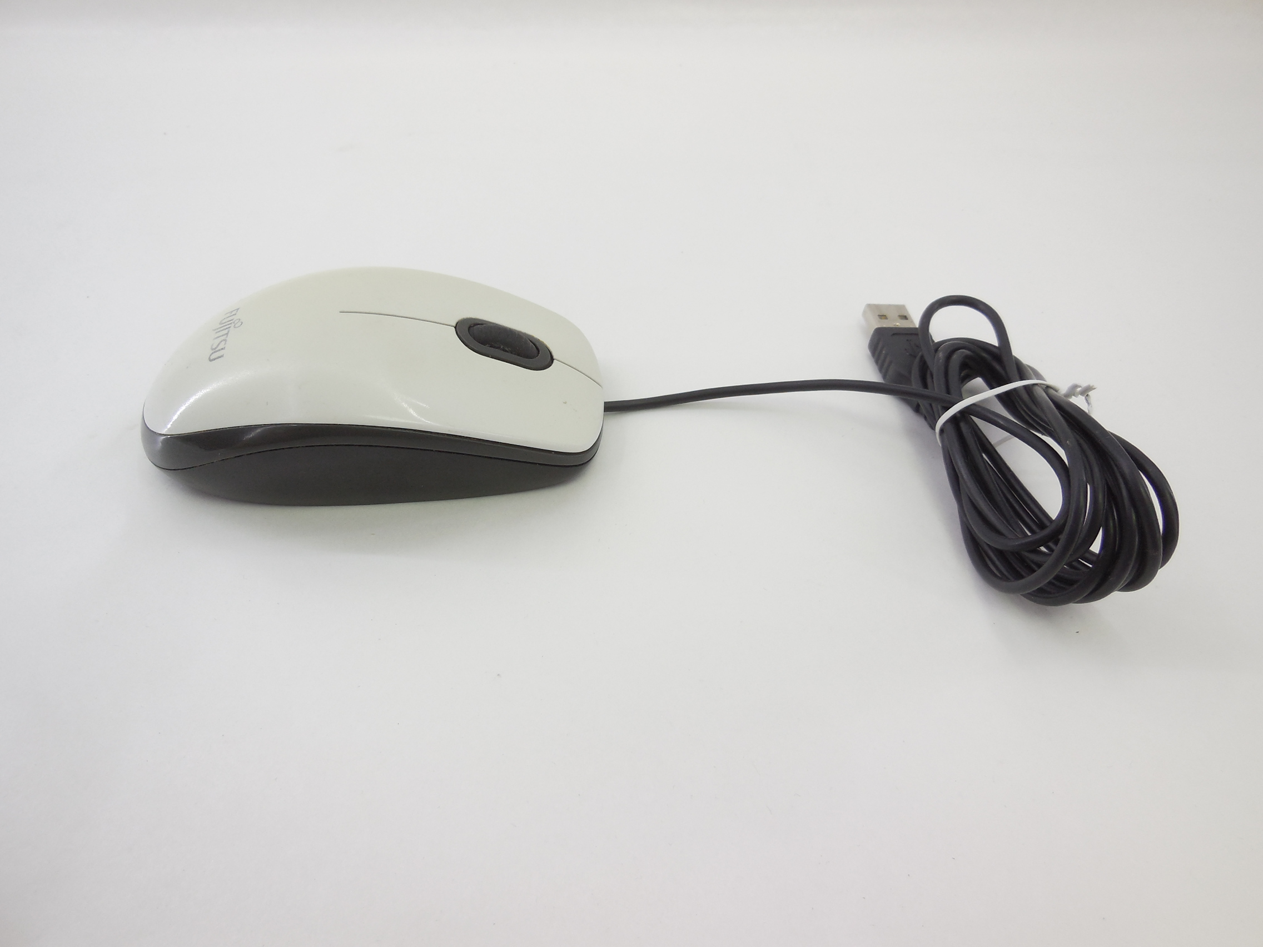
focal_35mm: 25
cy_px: 474
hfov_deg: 69.4
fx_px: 912
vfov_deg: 54.9
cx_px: 632
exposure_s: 1/80
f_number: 3.1
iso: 125
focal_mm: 4.5
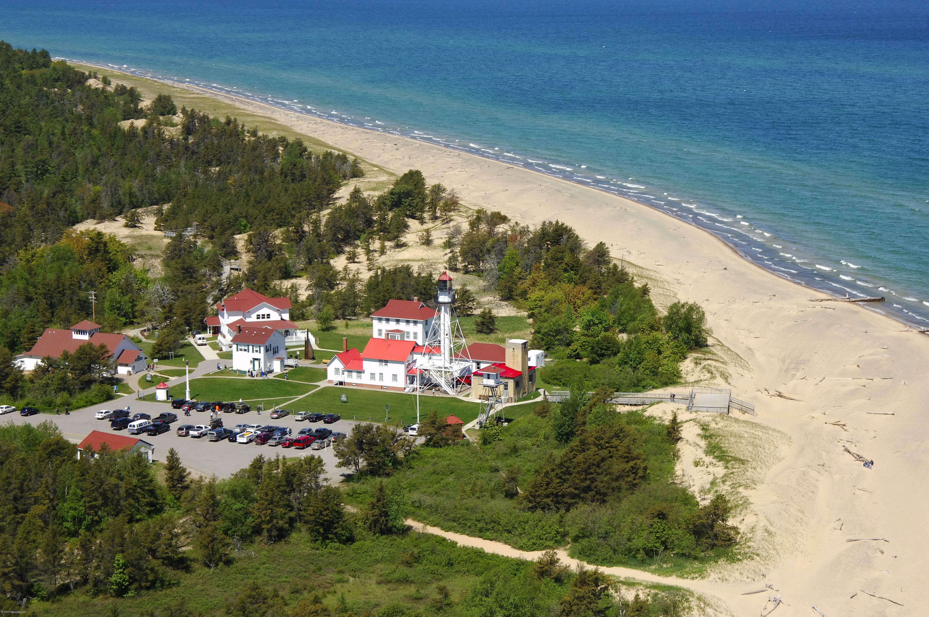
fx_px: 2010
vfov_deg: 17.4
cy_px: 308
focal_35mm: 78
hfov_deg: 26.0
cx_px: 464
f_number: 8.5
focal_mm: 52
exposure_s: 1/1000
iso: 400
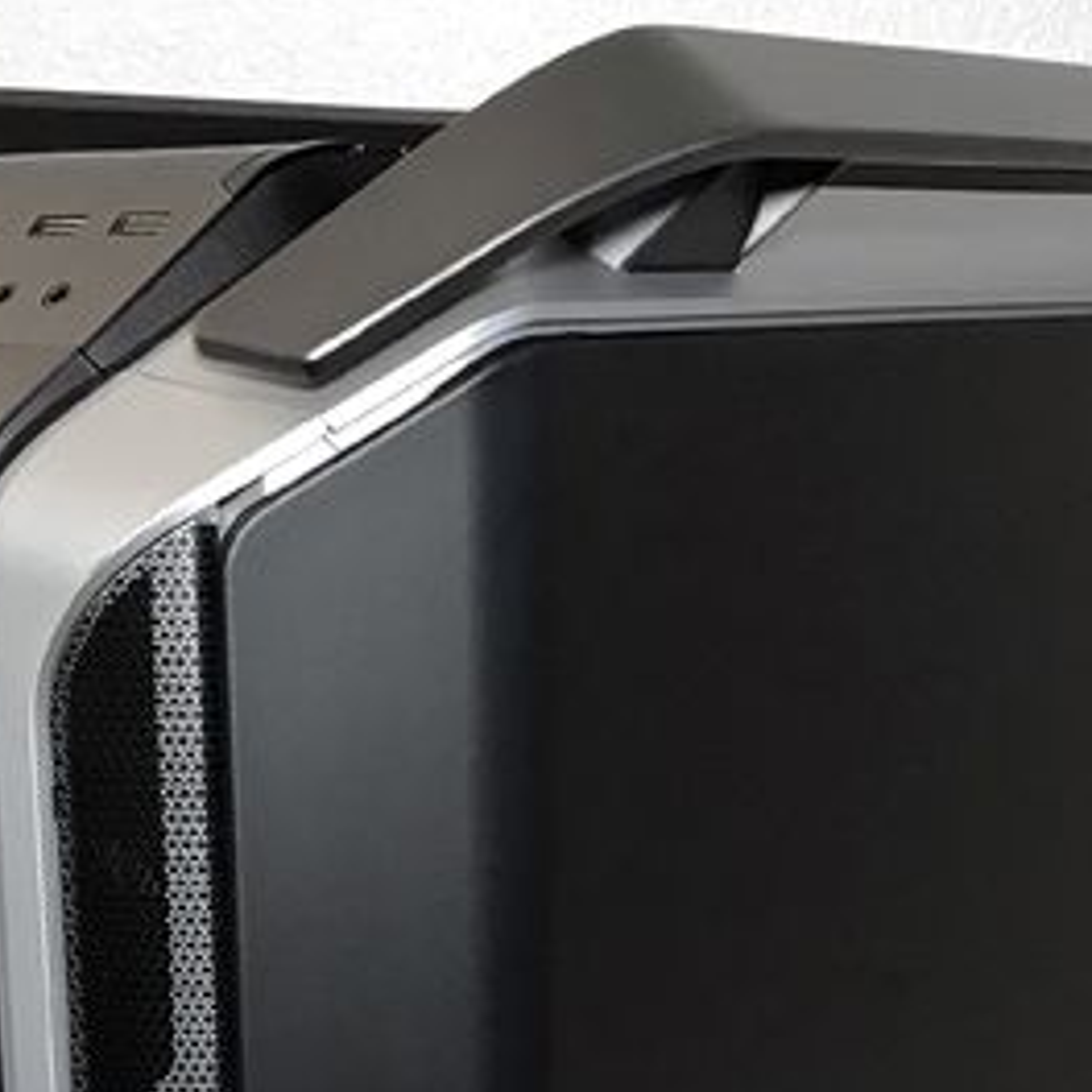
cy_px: 1386
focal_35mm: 91
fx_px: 3248
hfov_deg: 19.1
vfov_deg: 17.9
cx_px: 488
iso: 40
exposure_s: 1/15
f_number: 1.8
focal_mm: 3.99
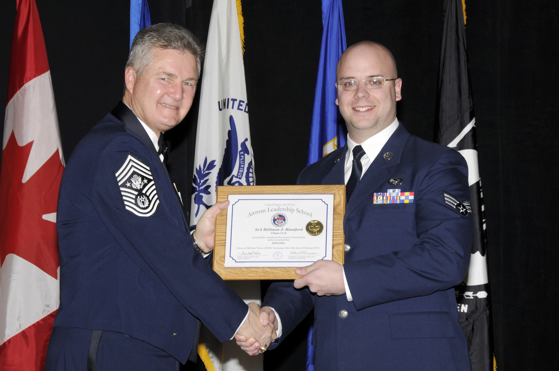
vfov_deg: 9.6
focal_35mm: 142
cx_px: 280
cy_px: 186
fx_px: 2209
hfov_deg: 14.4
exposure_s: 1/60
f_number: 11
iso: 200
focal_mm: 95
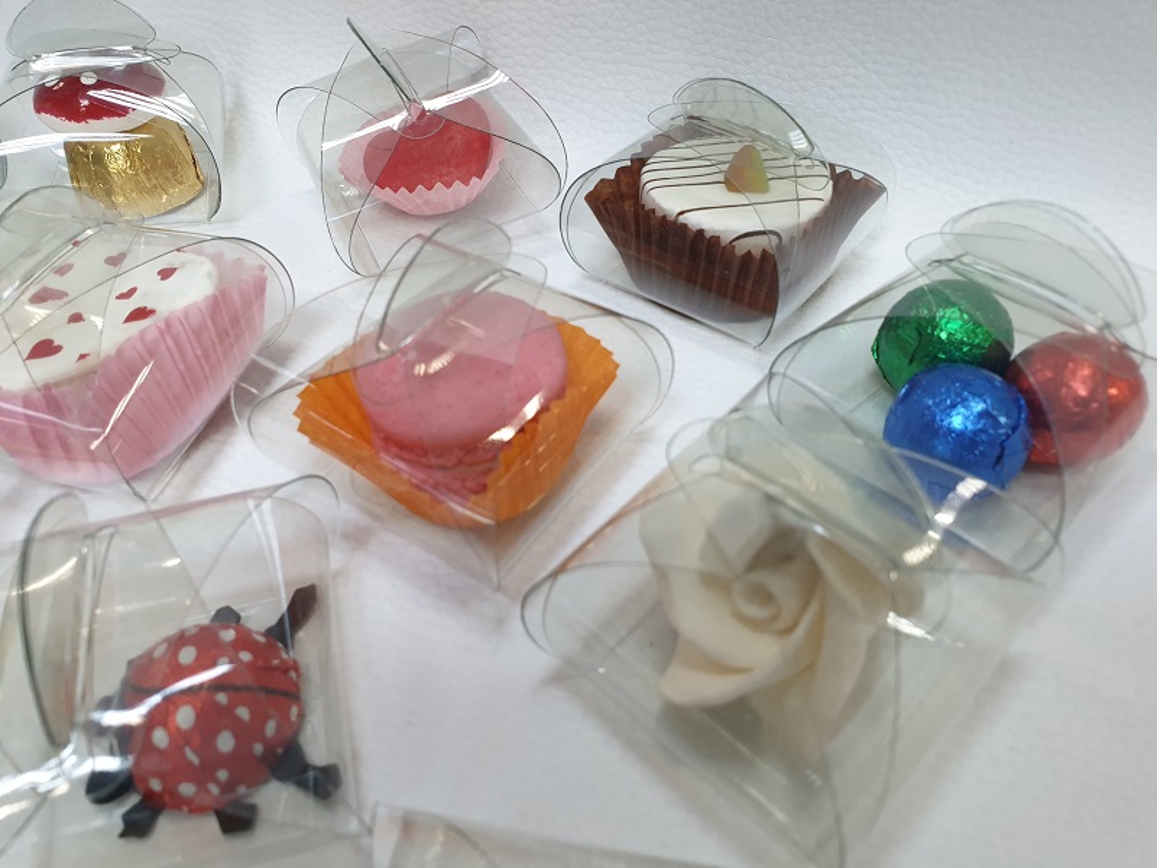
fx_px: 869
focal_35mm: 26
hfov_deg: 67.3
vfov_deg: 53.1
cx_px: 578
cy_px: 434
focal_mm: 4.3
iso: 160
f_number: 2.4
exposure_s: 1/50
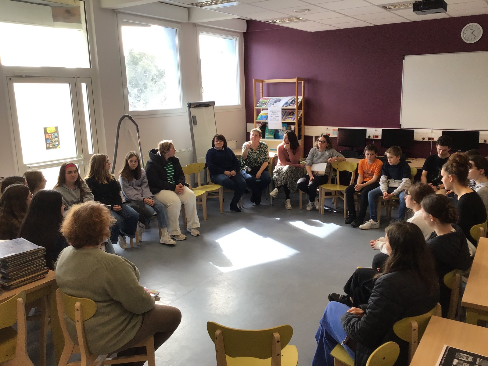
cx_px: 244
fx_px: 437
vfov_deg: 45.4
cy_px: 183
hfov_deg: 58.4
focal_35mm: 31
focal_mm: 3.3
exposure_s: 1/100
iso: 40
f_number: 2.4
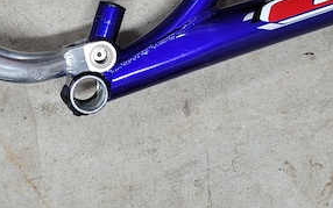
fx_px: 699
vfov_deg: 15.5
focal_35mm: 77
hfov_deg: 26.8
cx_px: 148
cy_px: -112
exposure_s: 1/60
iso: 250
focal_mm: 5.4
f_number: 1.8
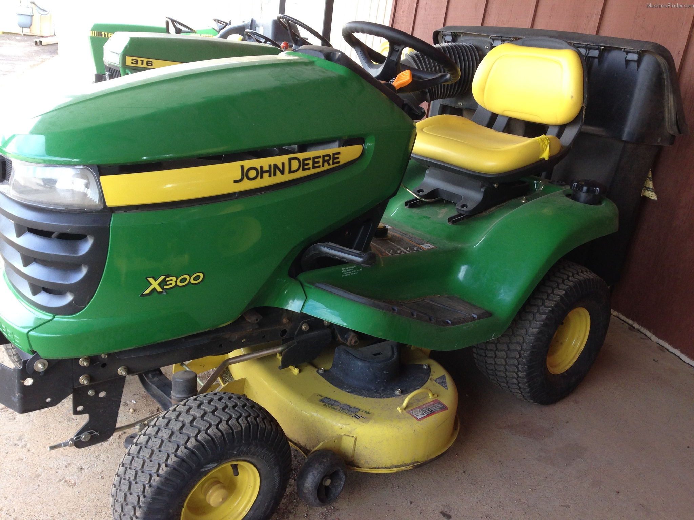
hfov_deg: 55.4
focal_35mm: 33
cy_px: 260
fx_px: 662
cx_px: 347
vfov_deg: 42.9
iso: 100
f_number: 2.4
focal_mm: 4.12
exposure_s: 1/120
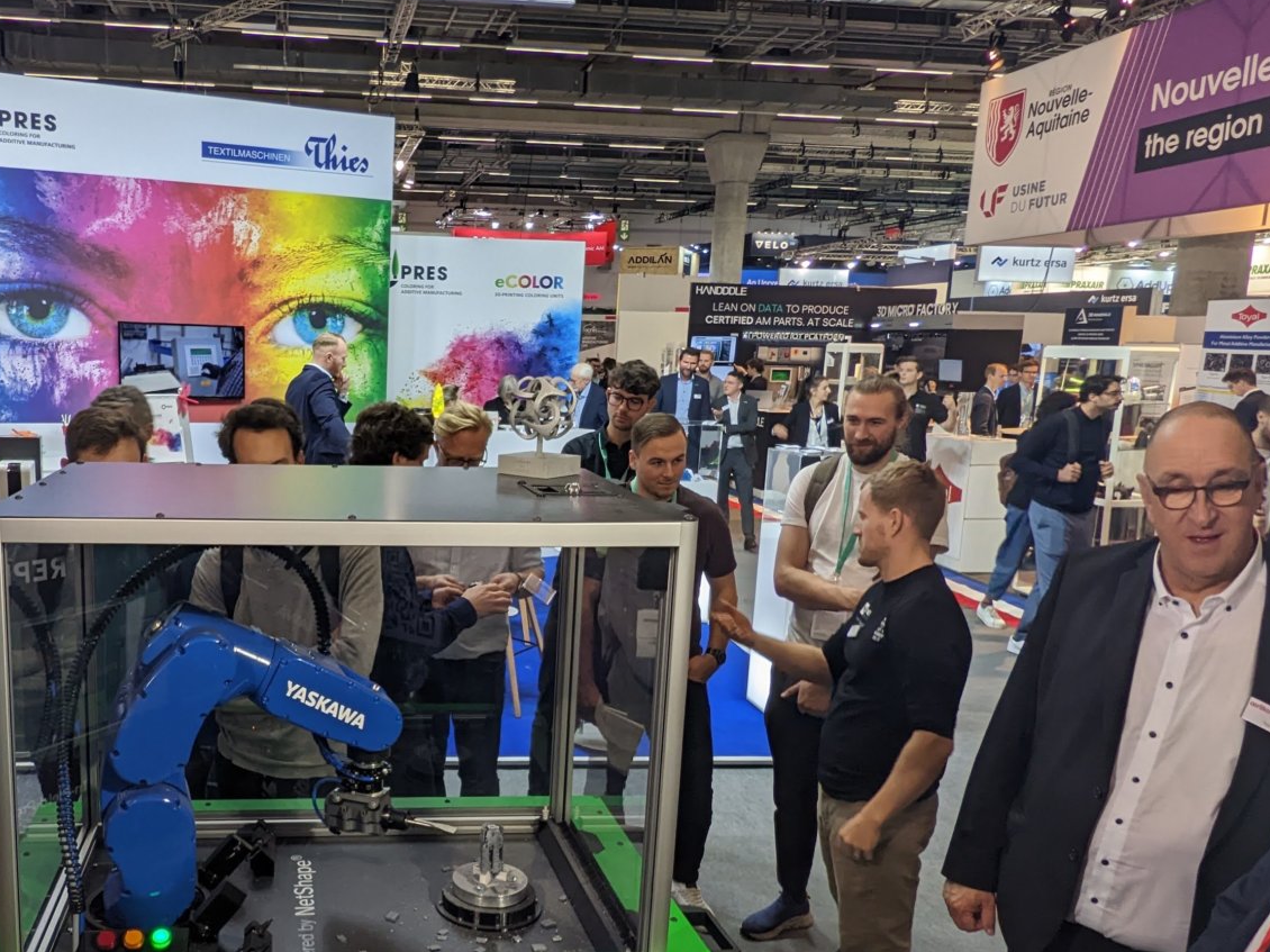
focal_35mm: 29
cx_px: 396
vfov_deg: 48.0
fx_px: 1064
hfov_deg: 59.8
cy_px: 557
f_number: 2.2
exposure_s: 1/50
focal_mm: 2.22
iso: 46
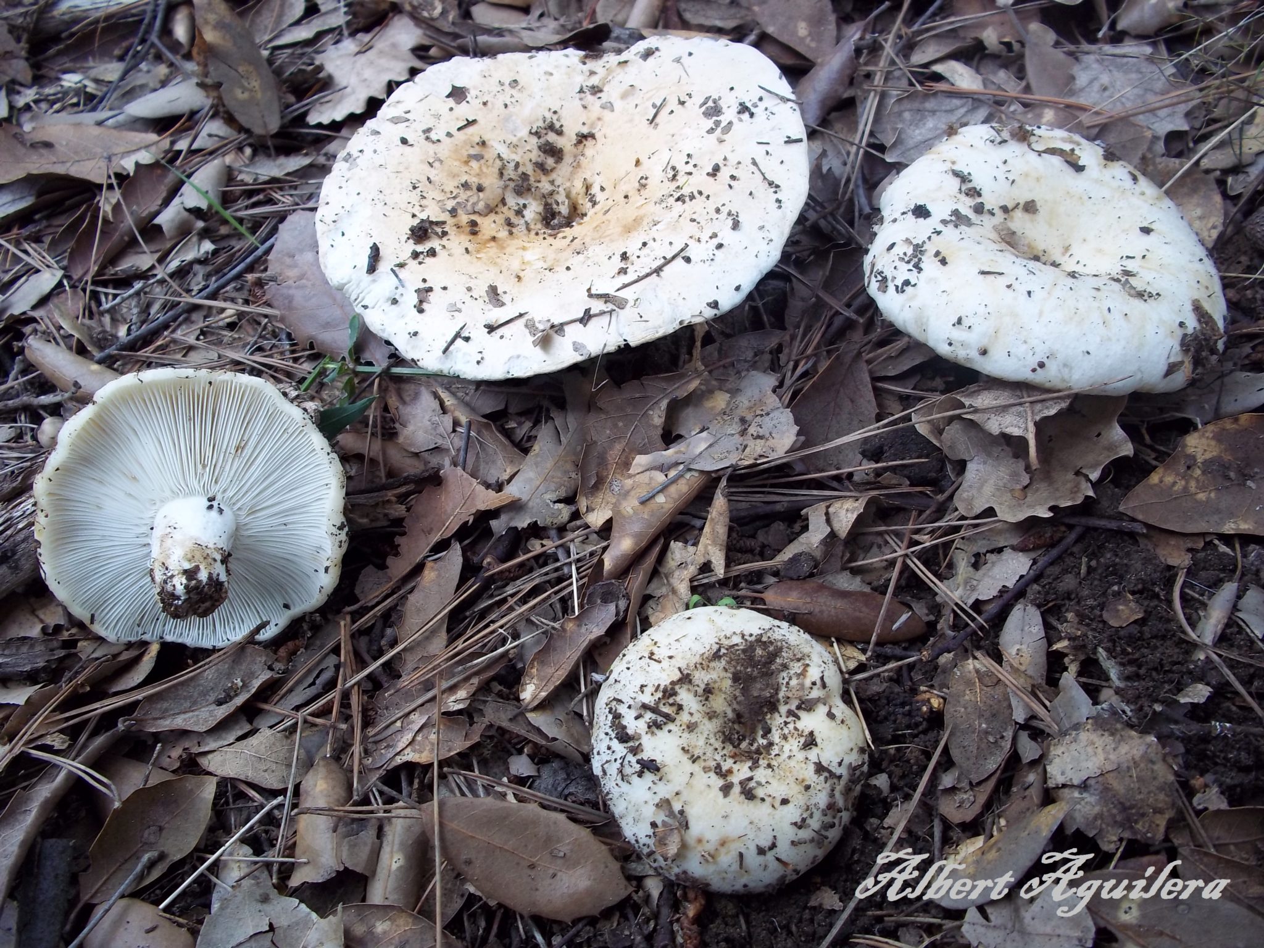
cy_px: 474
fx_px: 1315
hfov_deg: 51.4
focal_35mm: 36
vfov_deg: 39.7
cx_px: 632
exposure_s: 1/60
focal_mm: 6.5
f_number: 3.1
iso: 92
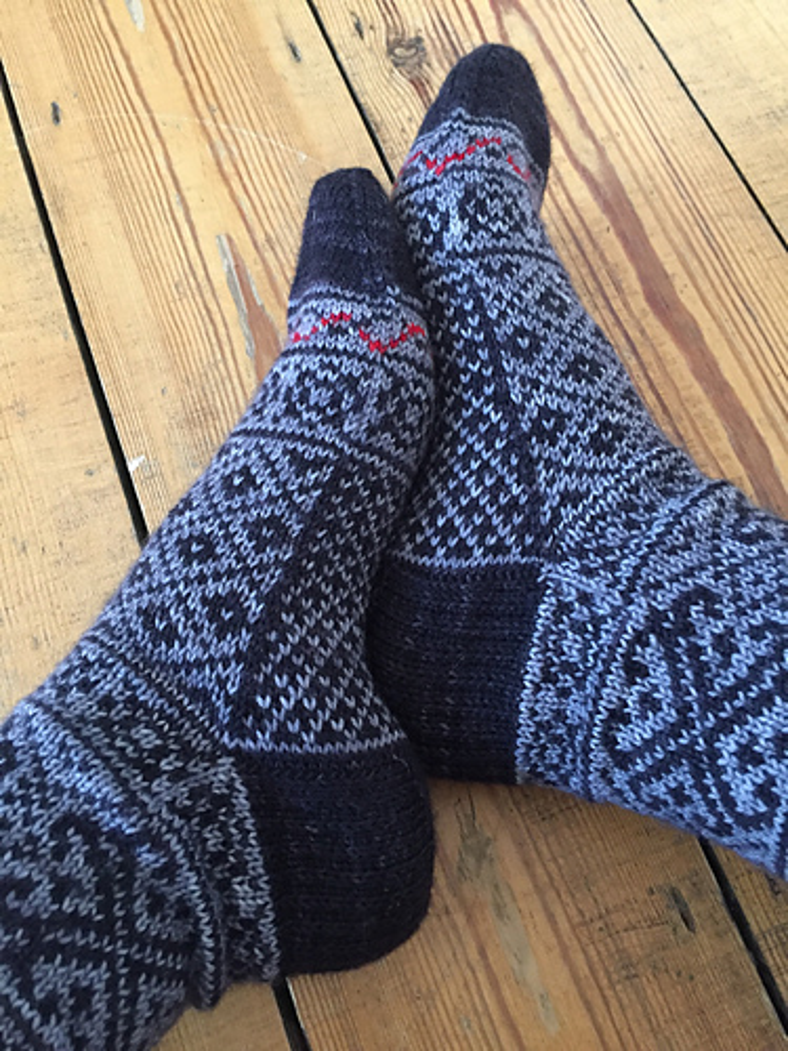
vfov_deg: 61.7
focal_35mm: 29
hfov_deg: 48.2
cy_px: 526
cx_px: 394
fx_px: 880
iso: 250
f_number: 2.2
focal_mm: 4.15
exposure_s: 1/17
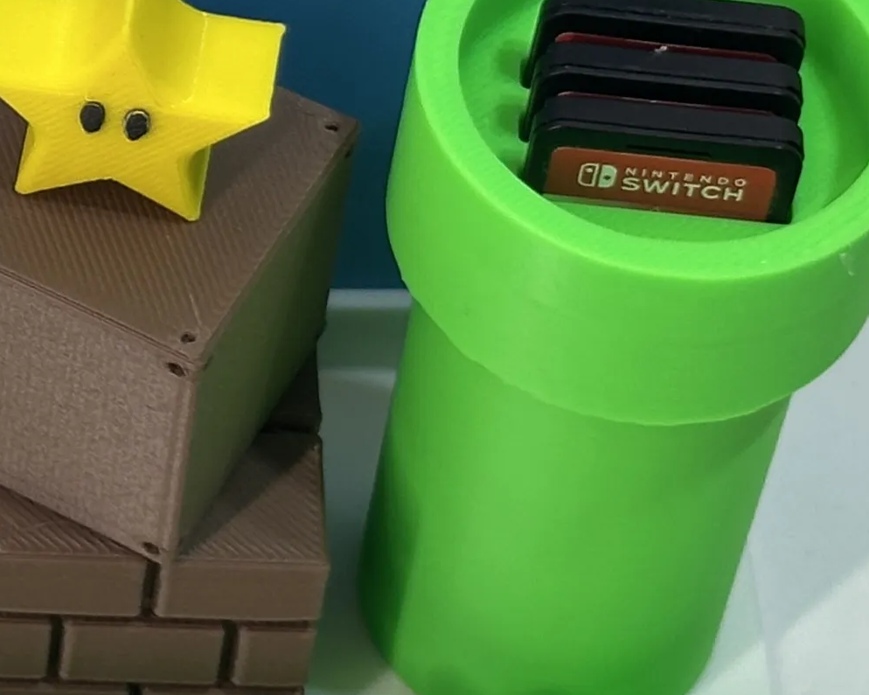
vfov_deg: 8.1
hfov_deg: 9.9
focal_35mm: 190
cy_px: 145
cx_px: -302
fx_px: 4886
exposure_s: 1/100
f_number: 1.78
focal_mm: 6.86
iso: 80
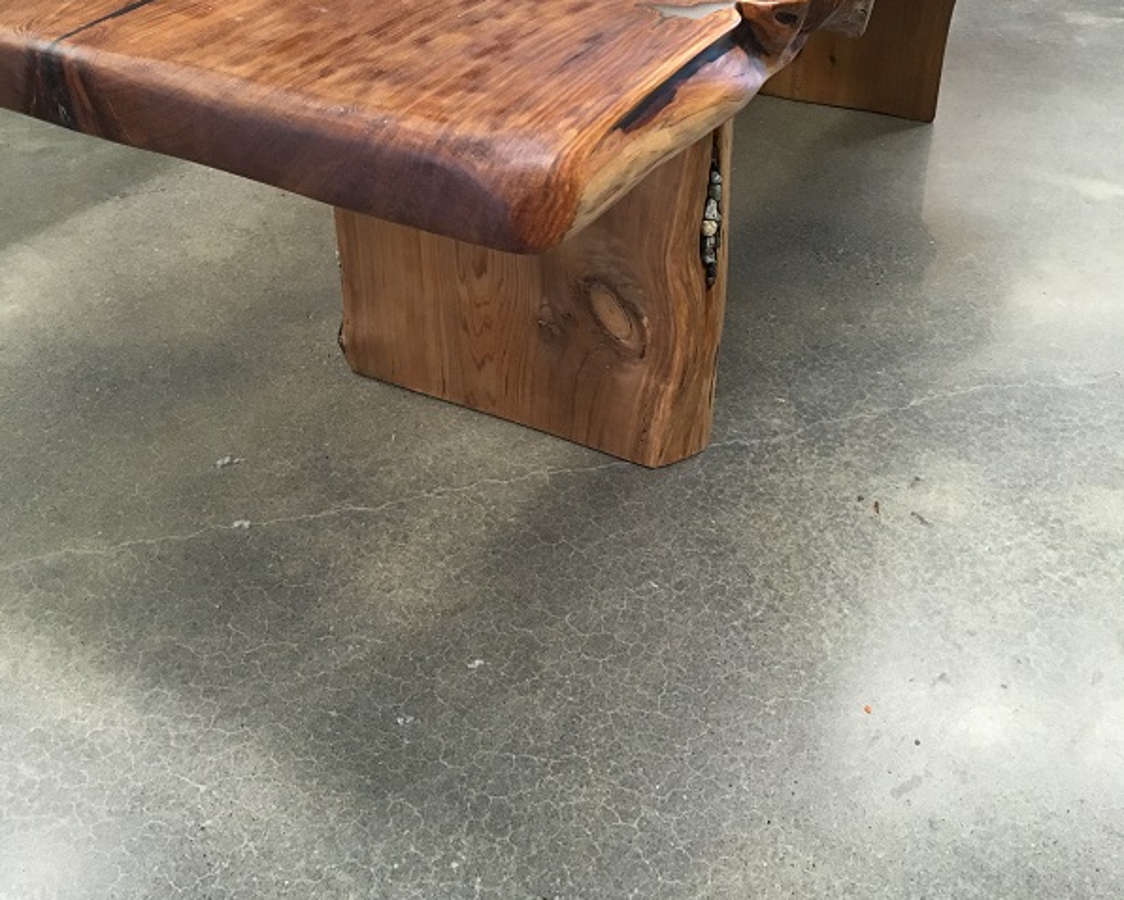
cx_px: 562
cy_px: 272
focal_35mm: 38
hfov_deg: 47.9
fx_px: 1264
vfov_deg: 38.5
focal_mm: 4.15
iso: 200
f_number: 2.2
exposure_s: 1/20
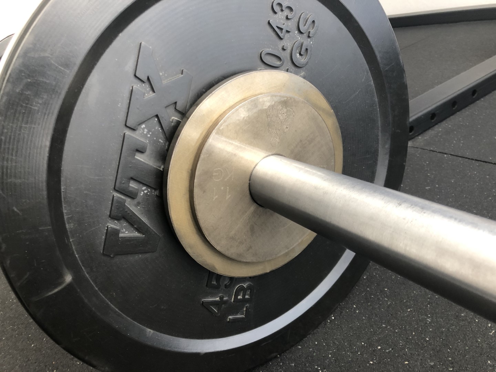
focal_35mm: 28
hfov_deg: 63.4
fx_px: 401
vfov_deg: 49.7
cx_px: 248
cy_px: 186
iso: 50
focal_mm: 4
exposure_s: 1/15
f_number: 1.8
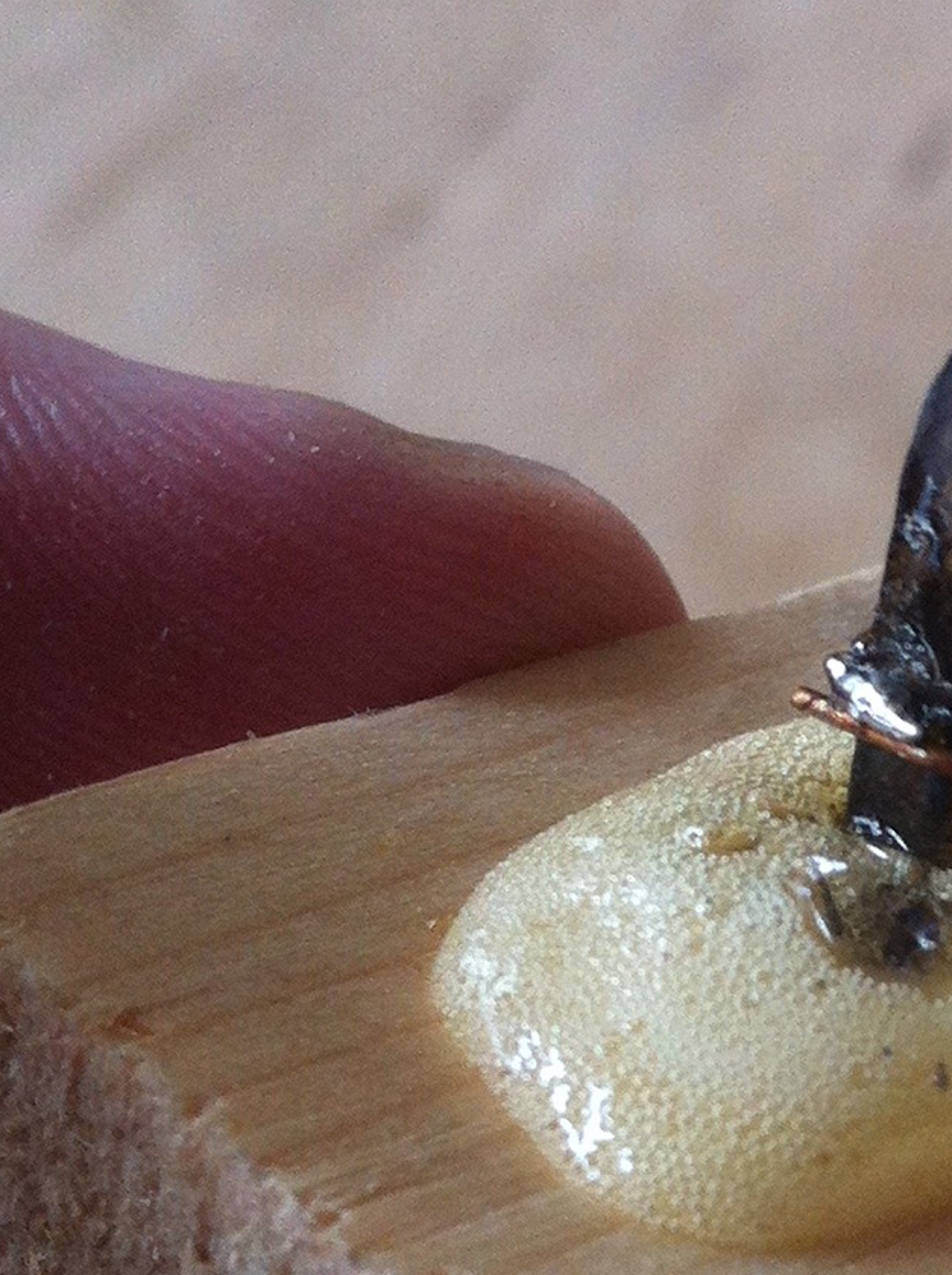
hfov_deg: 13.2
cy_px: 912
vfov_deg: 18.2
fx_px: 3972
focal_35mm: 108
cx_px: 1257
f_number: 2.8
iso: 80
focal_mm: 3.85
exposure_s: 1/40
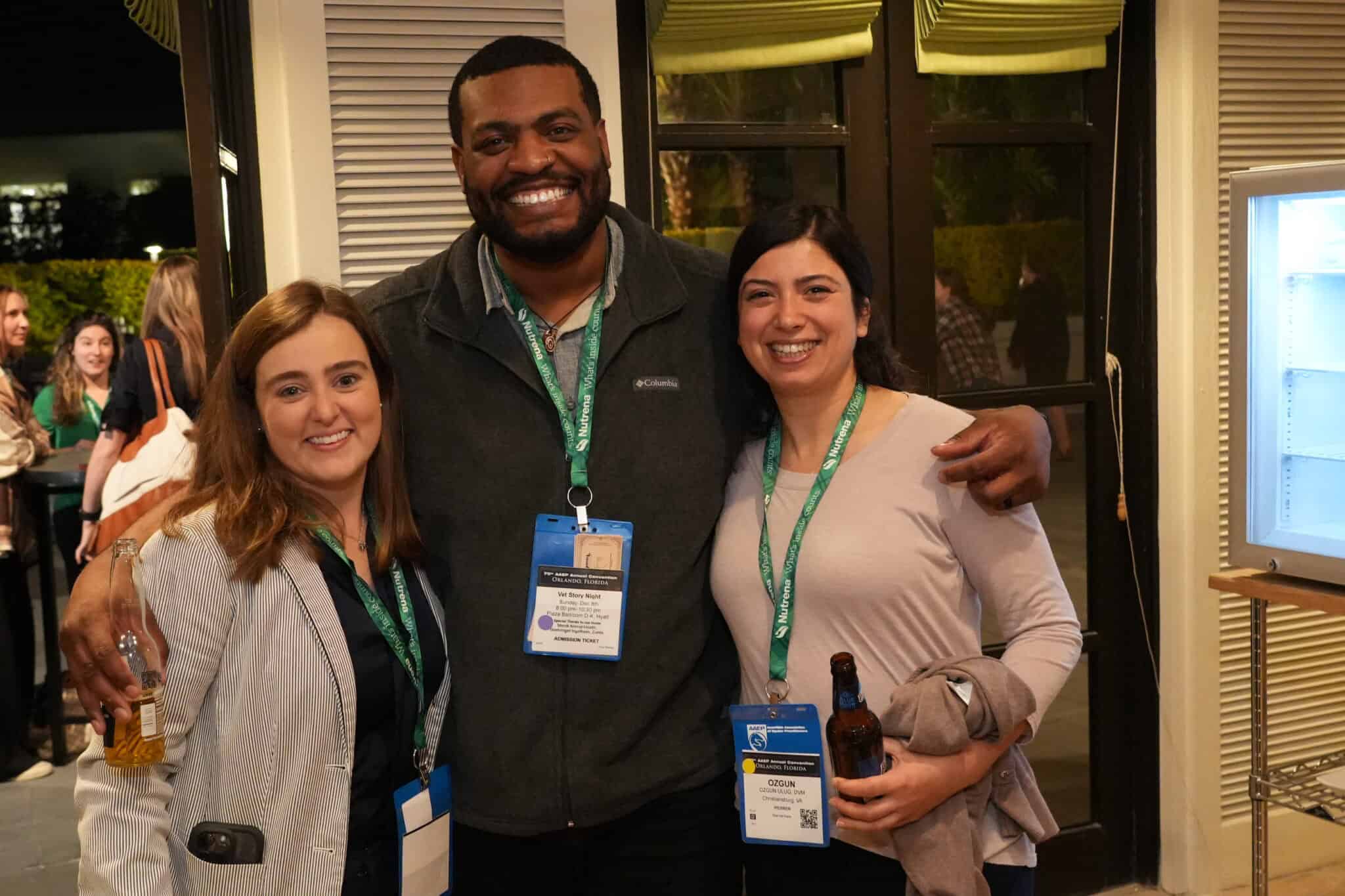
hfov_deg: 48.5
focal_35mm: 40
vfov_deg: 33.4
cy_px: 448
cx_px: 672
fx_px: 1494
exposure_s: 1/80
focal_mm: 27
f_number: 4.5
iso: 8000
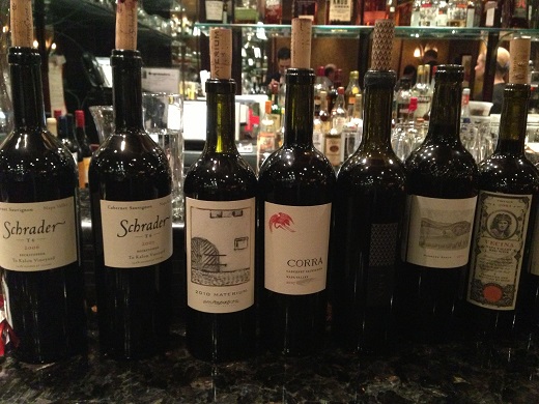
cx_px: 270
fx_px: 514
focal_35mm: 33
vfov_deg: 42.9
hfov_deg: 55.4
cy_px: 202
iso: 800
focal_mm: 4.13
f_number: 2.4
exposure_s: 1/15
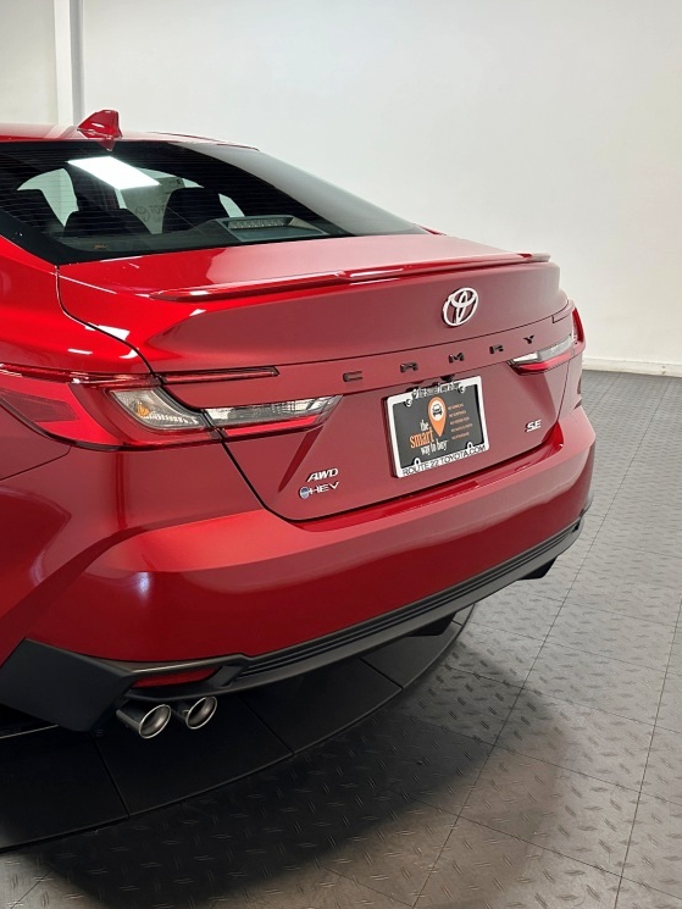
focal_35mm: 33
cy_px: 443
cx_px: 100
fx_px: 867
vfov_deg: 55.3
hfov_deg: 40.5
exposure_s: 1/60
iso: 400
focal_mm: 6.86
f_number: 1.78
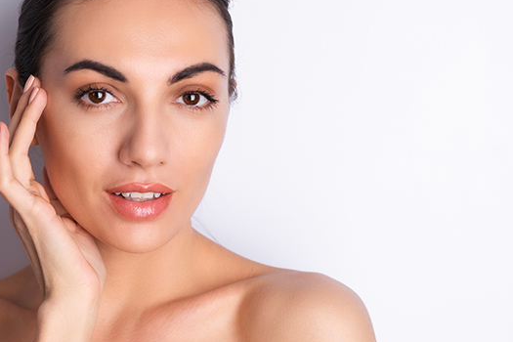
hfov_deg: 25.1
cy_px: 143
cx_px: 129
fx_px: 1140
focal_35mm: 80
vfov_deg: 17.1
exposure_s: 1/125
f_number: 4.5
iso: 100
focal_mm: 50
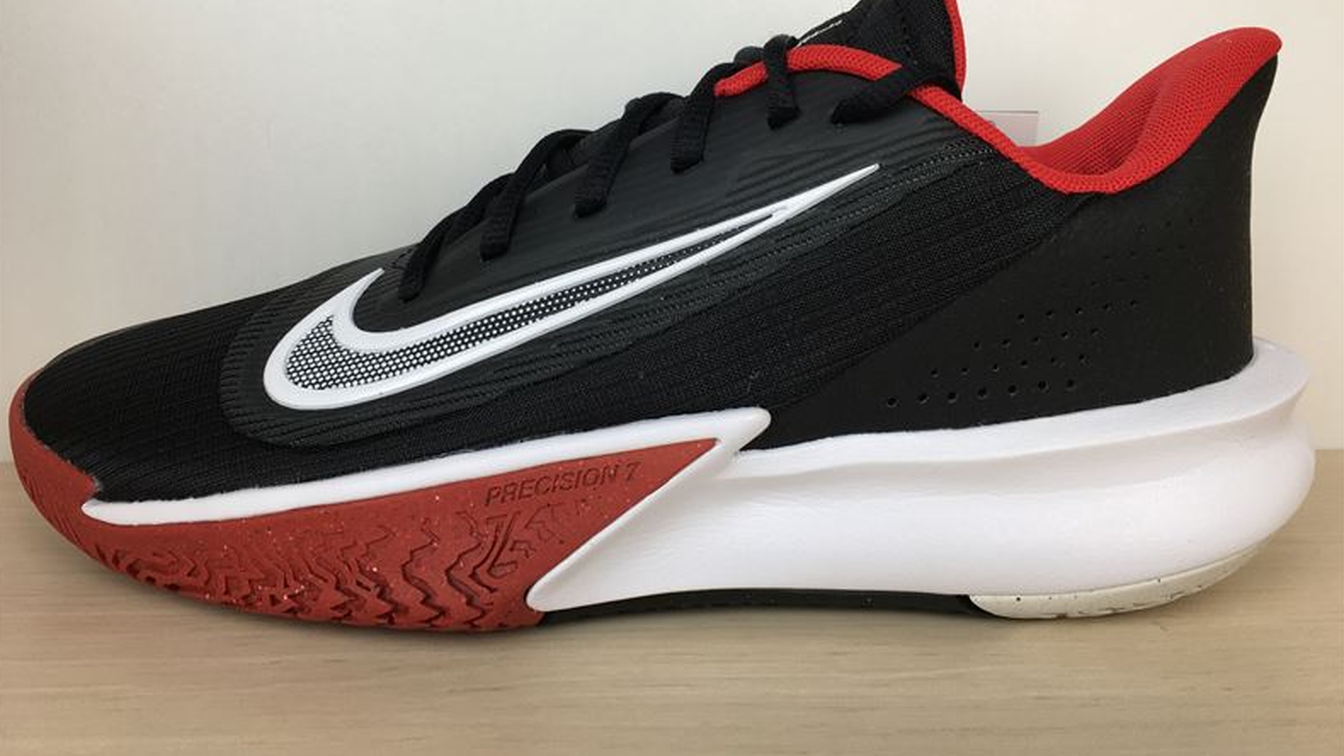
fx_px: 1140
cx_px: 670
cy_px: 306
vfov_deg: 36.5
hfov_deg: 61.0
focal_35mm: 32
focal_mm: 4.15
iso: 32
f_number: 2.2
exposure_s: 1/120
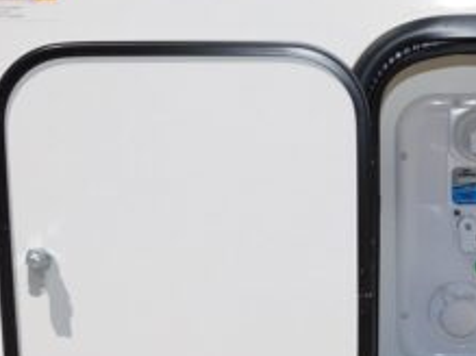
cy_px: 226
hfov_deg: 26.0
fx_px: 1003
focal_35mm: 73
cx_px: 413
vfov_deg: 20.1
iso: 125
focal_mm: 7.1
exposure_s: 1/1250
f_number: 3.6
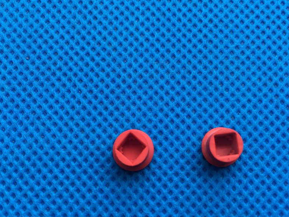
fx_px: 309
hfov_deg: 50.0
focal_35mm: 37
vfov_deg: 38.6
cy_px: 117
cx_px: 160
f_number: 2.2
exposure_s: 1/119
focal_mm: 4.15
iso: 25
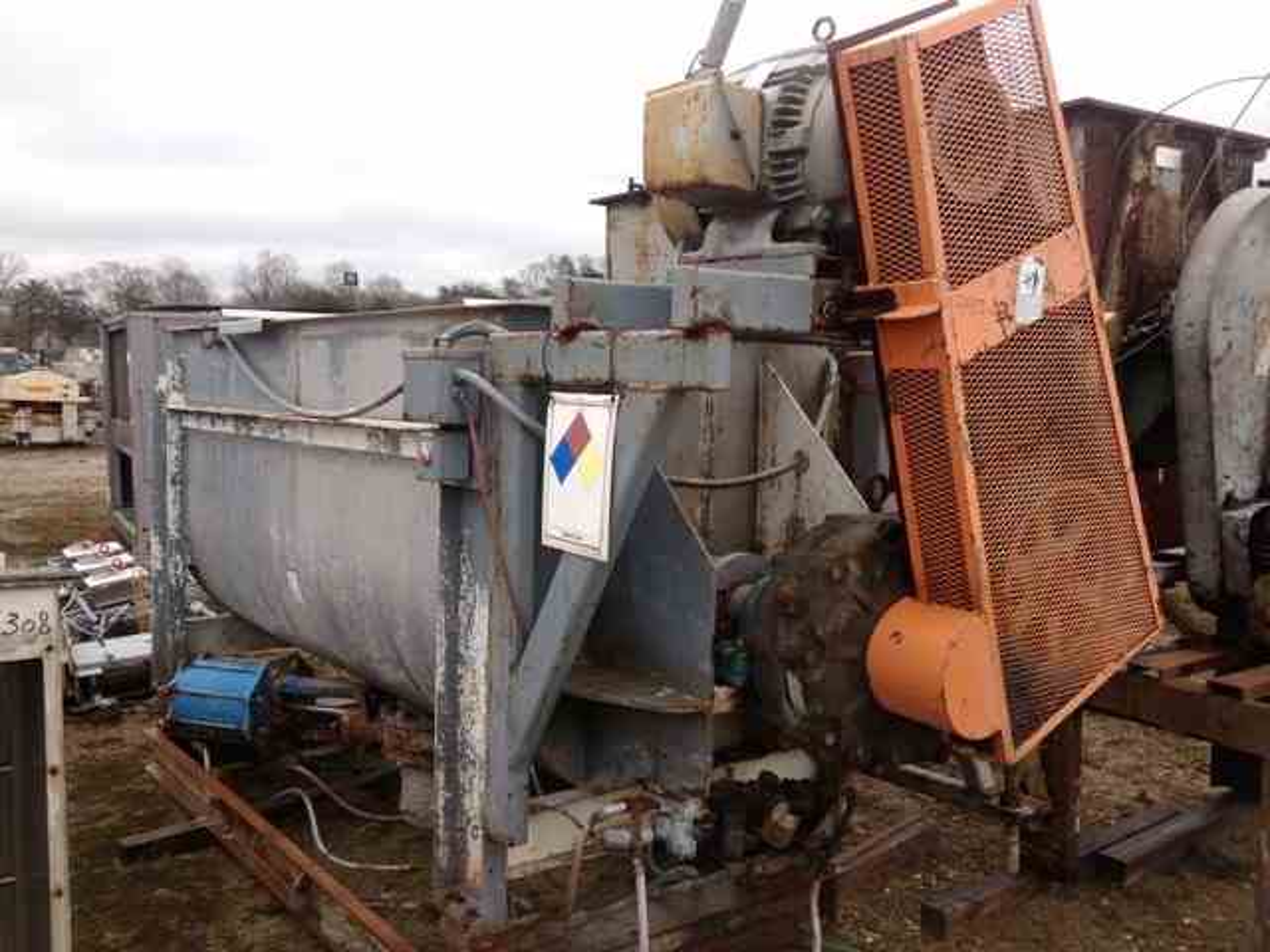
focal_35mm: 35
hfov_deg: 52.6
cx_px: 635
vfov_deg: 40.7
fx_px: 1284
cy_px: 476
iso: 50
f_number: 2.4
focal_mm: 4.28
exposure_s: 1/618
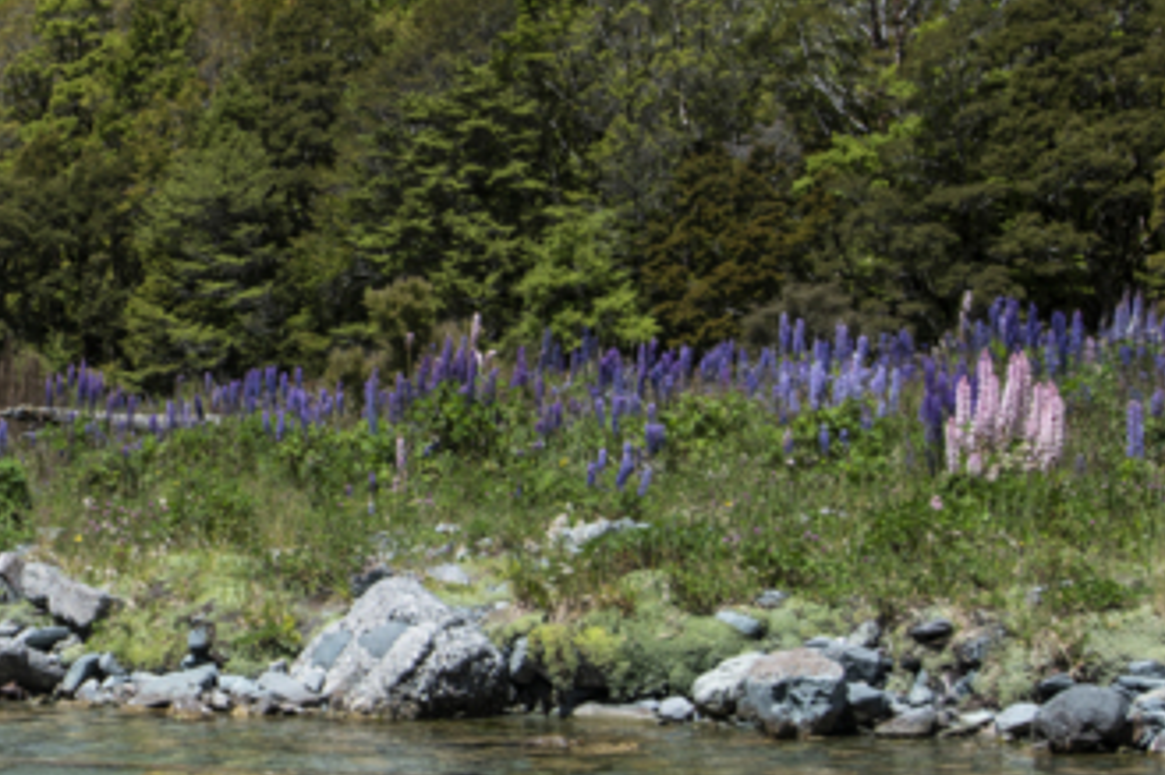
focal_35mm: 73
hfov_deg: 24.6
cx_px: -297
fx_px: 2361
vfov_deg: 18.6
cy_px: 334
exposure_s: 1/250
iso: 100
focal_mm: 24
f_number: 5
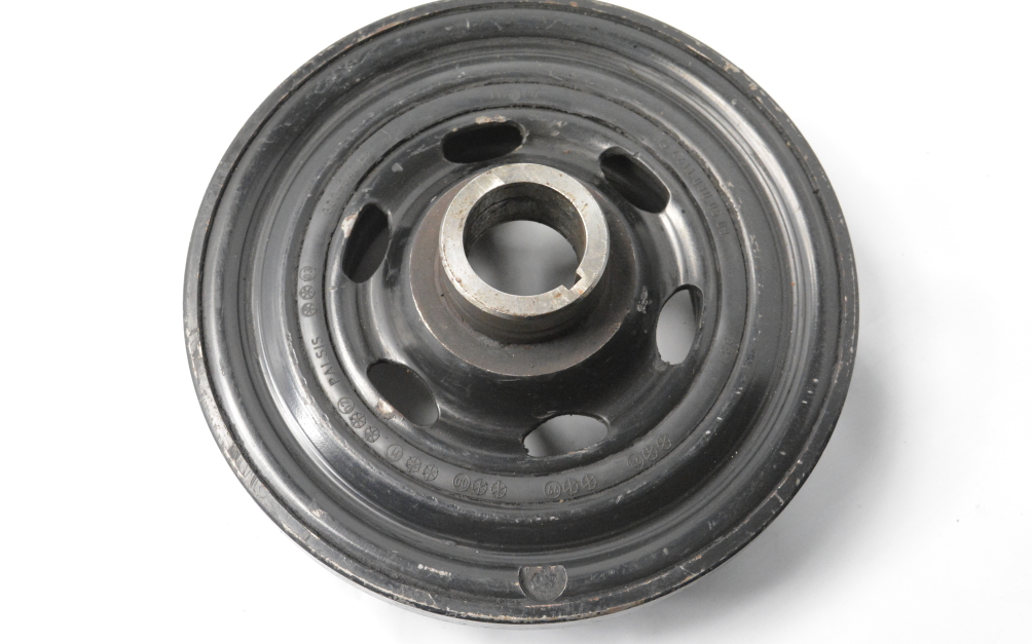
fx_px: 1490
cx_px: 514
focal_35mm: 53
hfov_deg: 38.2
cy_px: 314
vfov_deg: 24.4
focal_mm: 34
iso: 6400
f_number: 9
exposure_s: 1/320
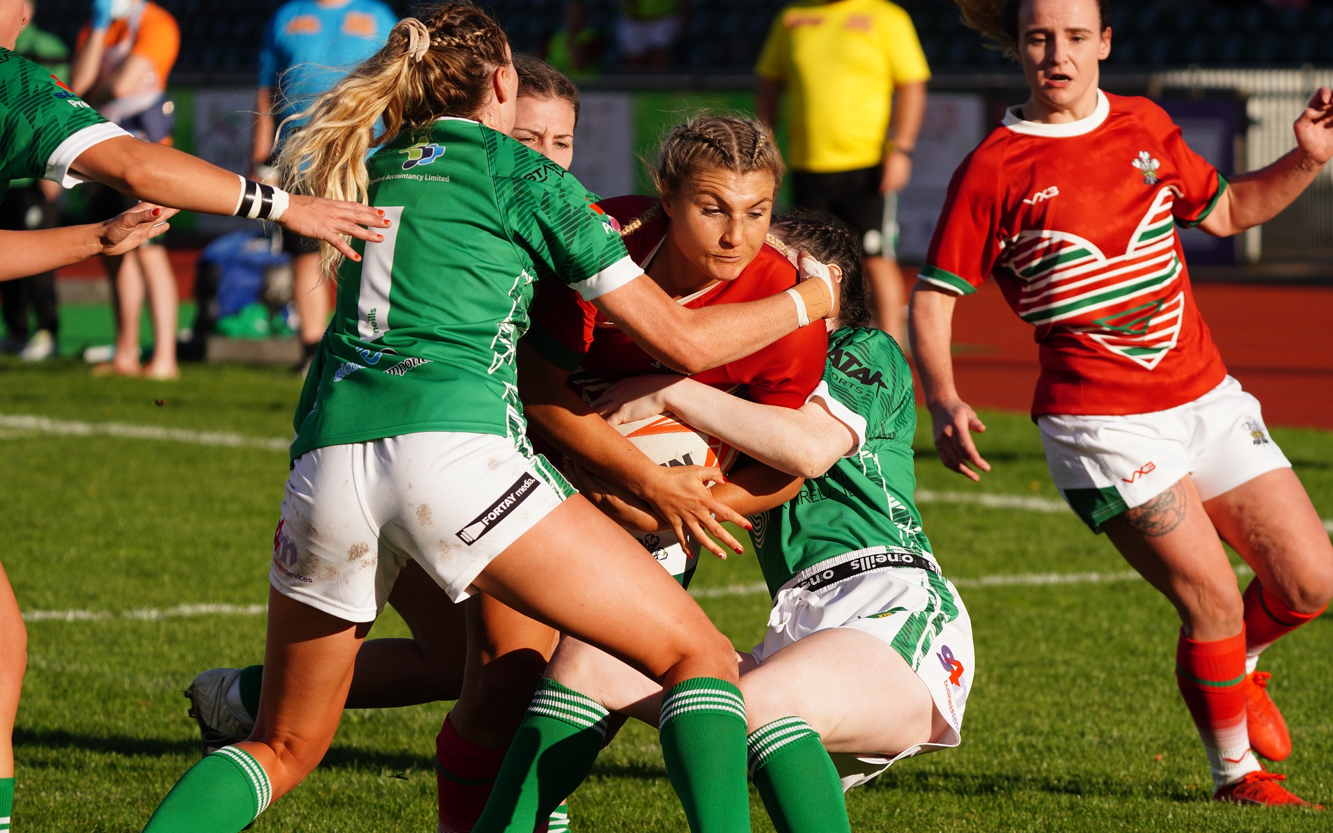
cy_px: 437
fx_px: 9191
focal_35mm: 253
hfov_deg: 8.3
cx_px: 687
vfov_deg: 5.2
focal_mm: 200
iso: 200
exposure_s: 1/1250
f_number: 5.6
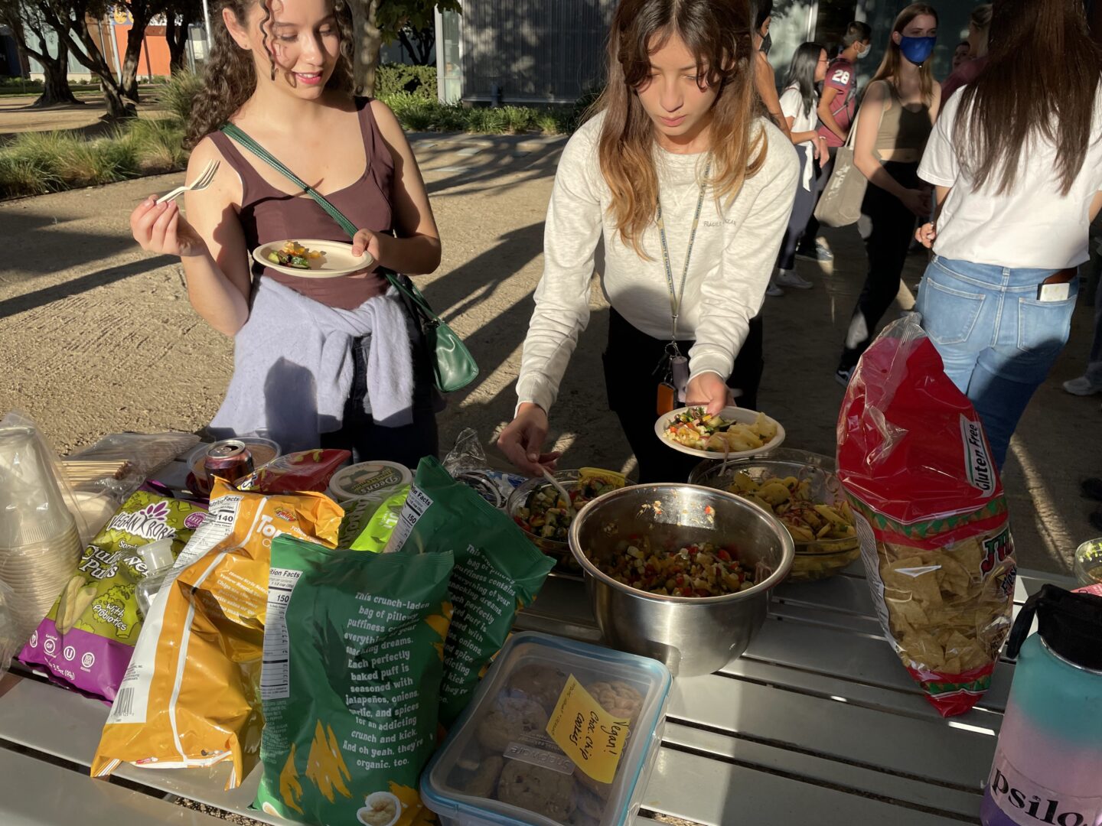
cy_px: 413
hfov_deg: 67.3
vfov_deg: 53.1
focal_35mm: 26
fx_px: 828
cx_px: 551
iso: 32
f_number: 1.6
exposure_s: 1/1949
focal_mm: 4.2
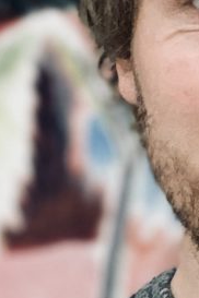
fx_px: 1036
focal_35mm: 125
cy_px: 70
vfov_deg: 16.3
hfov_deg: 10.3
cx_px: 365
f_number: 2.2
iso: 250
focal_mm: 2.87
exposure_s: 1/27
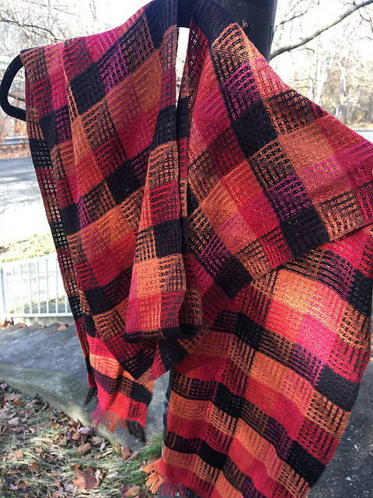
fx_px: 417
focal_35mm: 29
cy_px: 249
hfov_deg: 48.2
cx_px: 186
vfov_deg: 61.7
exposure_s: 1/120
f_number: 2.2
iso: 32
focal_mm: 4.15
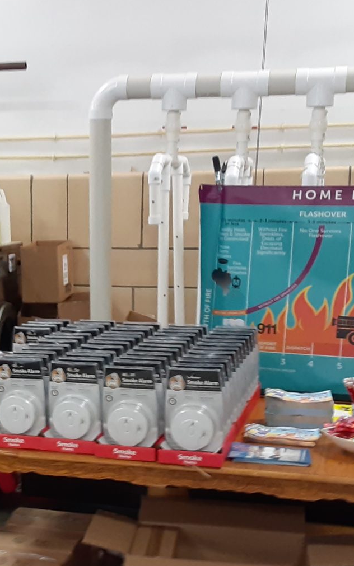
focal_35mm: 58
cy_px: 377
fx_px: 895
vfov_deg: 34.8
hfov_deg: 21.9
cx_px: 48
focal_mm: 2.91
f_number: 1.9
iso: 160
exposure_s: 1/60
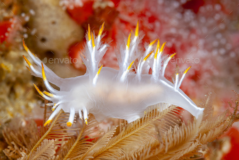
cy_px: 80
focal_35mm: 90
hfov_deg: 22.6
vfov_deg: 15.2
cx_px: 120
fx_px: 598
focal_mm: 60
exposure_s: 1/125
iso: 100
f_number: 22
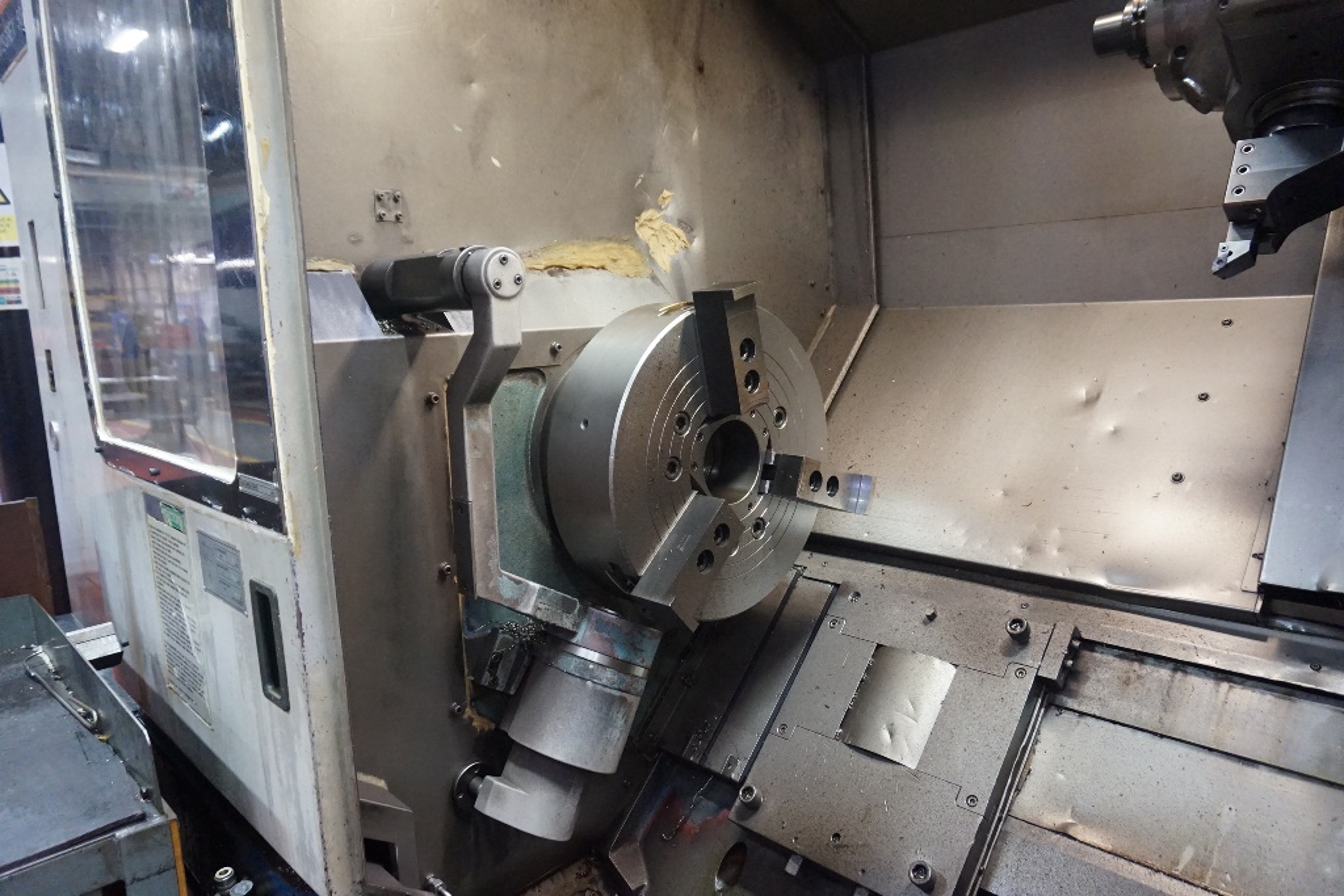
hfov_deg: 73.7
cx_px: 672
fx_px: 896
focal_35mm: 24
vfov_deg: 53.1
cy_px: 448
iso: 3200
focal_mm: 16
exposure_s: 1/80
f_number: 3.5
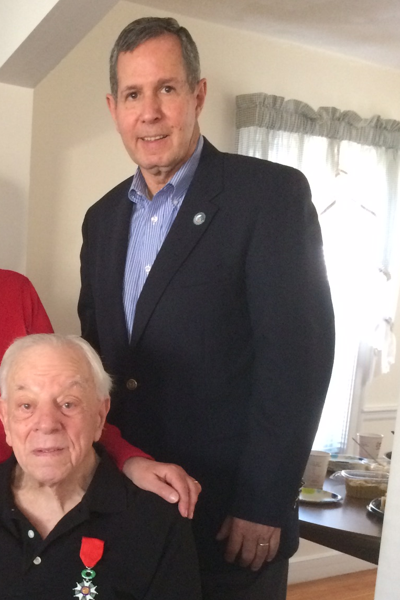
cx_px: 37
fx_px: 900
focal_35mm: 54
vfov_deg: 36.0
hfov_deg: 24.3
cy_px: 453
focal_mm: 4.15
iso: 250
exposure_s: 1/30
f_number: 2.2
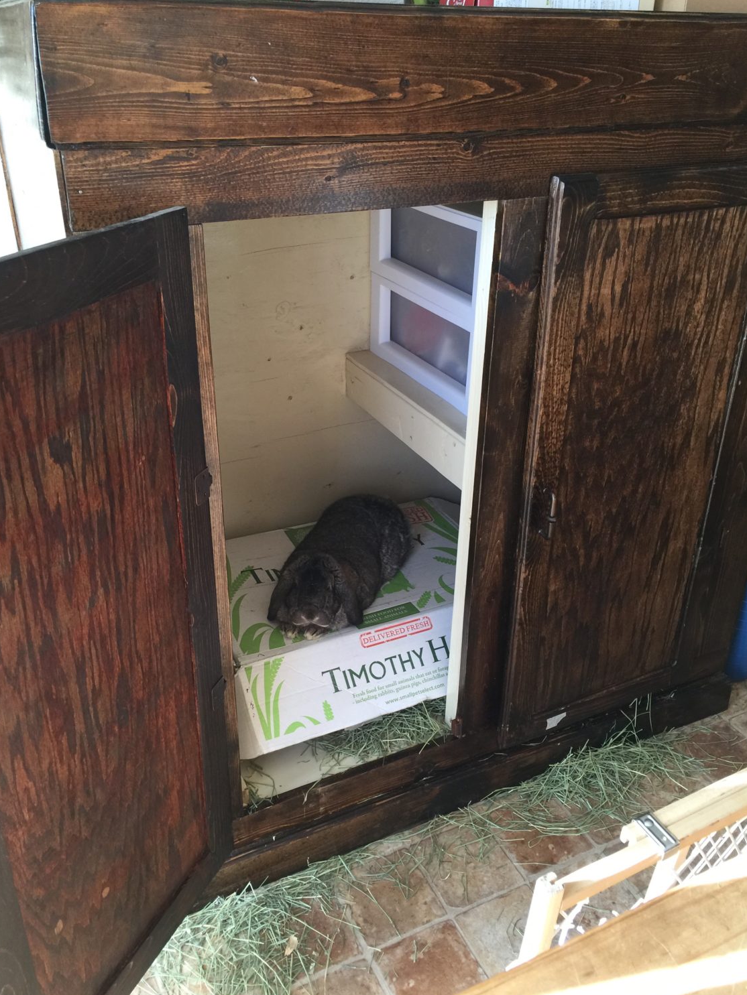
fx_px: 863
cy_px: 501
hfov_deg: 46.8
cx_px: 367
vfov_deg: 60.0
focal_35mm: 30
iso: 50
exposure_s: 1/30
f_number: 2.2
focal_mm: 4.15
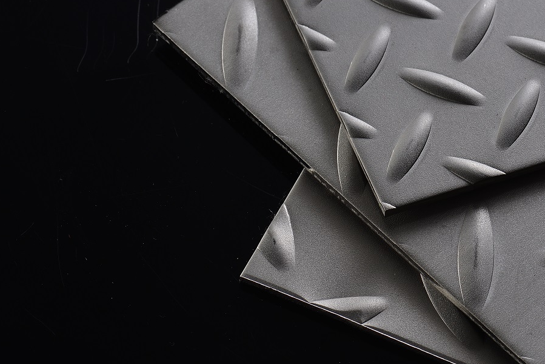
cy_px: 271
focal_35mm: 172
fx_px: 2605
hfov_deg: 11.9
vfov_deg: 8.0
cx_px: 418
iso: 100
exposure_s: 1/200
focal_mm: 105
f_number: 14
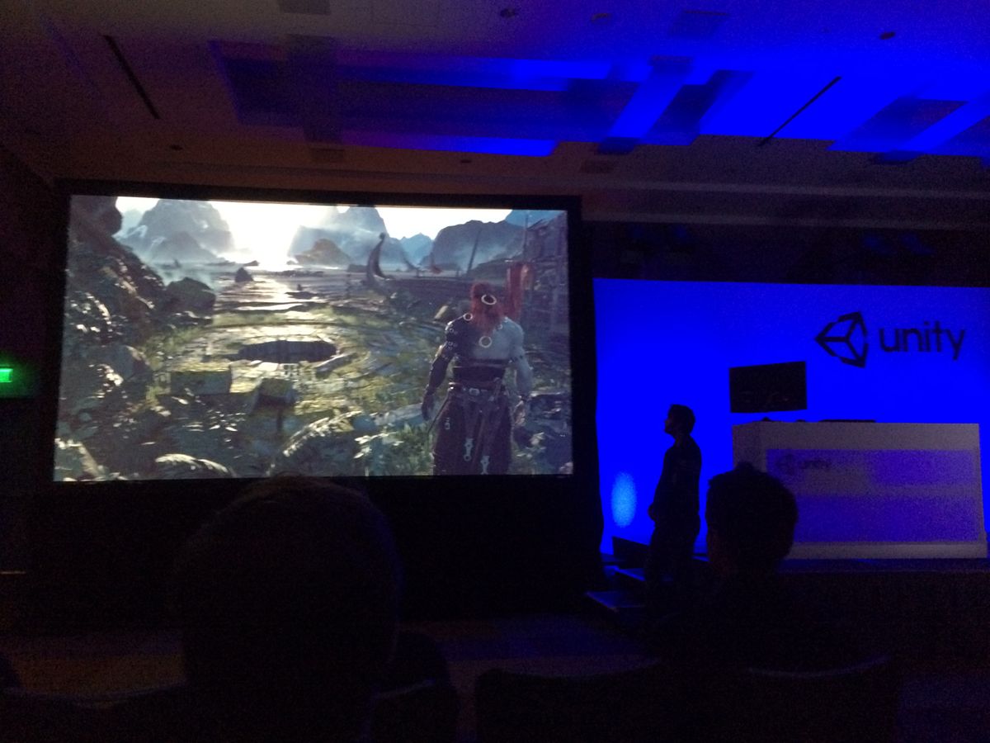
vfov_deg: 46.8
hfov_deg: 60.0
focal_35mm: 30
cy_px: 372
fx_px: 858
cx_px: 495
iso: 320
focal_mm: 4.12
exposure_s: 1/15
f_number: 2.2
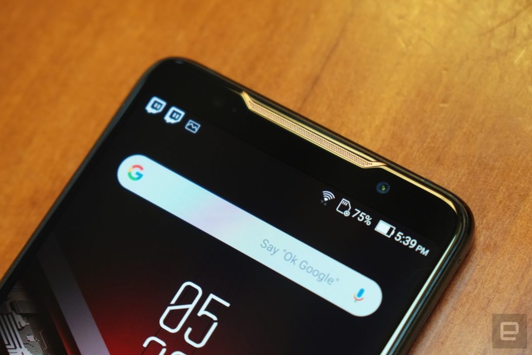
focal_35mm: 106
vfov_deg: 12.9
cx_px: 265
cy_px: 176
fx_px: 1566
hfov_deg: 19.3
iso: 1600
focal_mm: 70
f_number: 4
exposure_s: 1/125
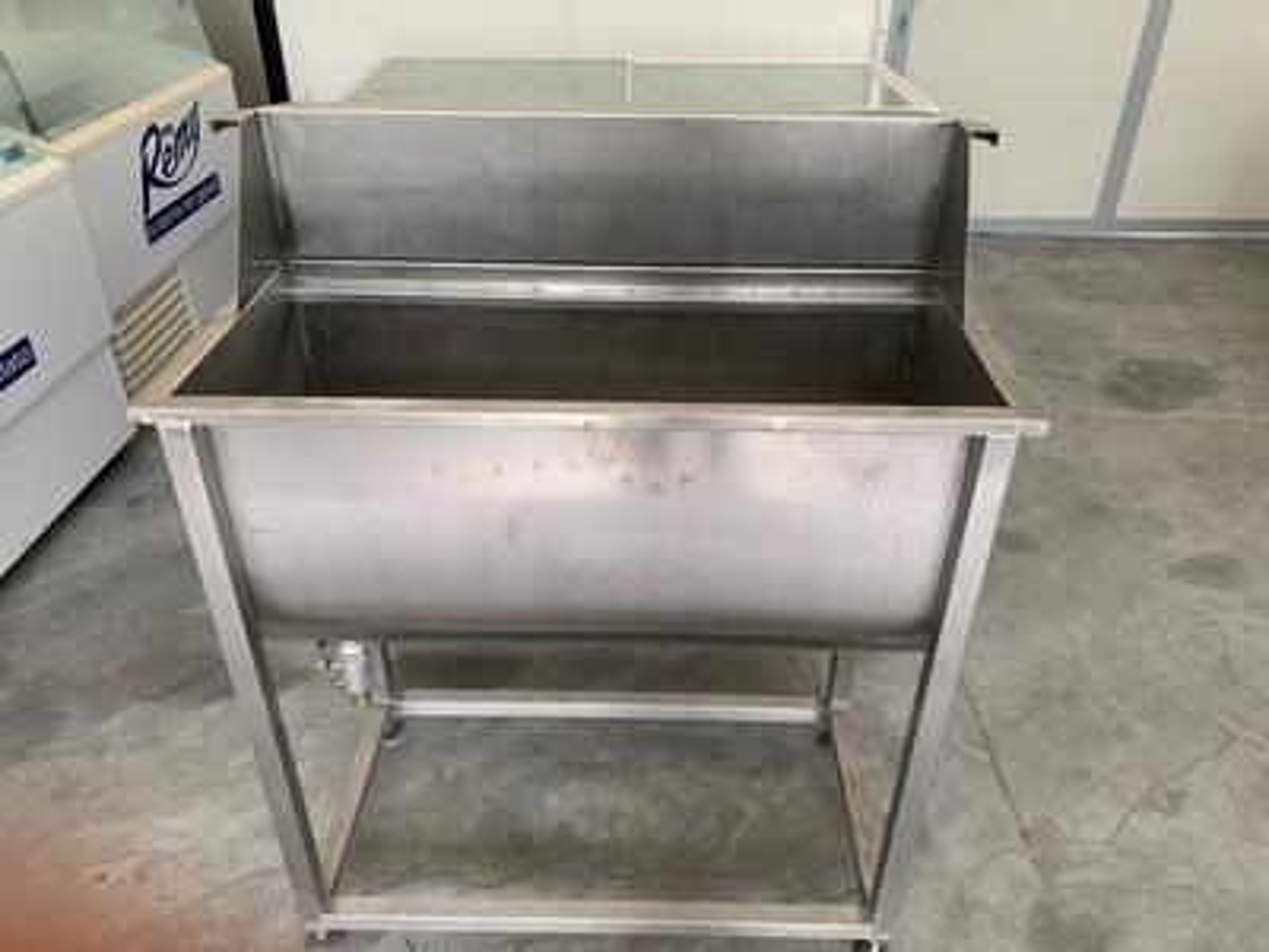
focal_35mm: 26
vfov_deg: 53.1
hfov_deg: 67.3
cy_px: 476
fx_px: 953
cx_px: 634
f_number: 1.8
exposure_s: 1/50
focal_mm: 4.25
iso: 50
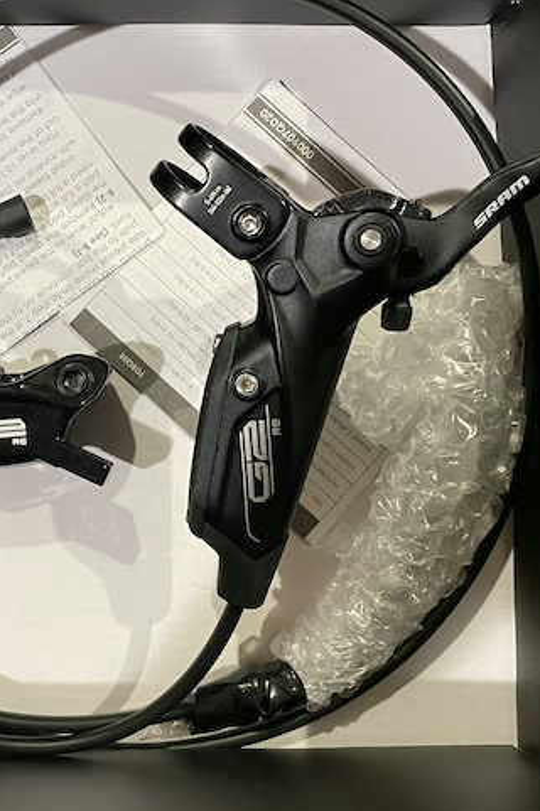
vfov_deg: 43.6
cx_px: 106
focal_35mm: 45
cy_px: 368
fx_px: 1014
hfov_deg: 29.1
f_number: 1.6
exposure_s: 1/60
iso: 400
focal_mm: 4.2
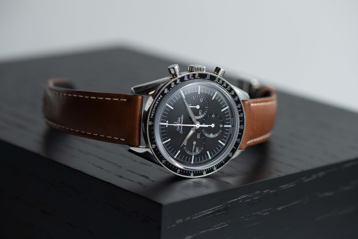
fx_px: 1044
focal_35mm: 105
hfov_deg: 19.5
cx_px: 179
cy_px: 120
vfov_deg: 13.0
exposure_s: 1/250
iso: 640
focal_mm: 105
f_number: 9
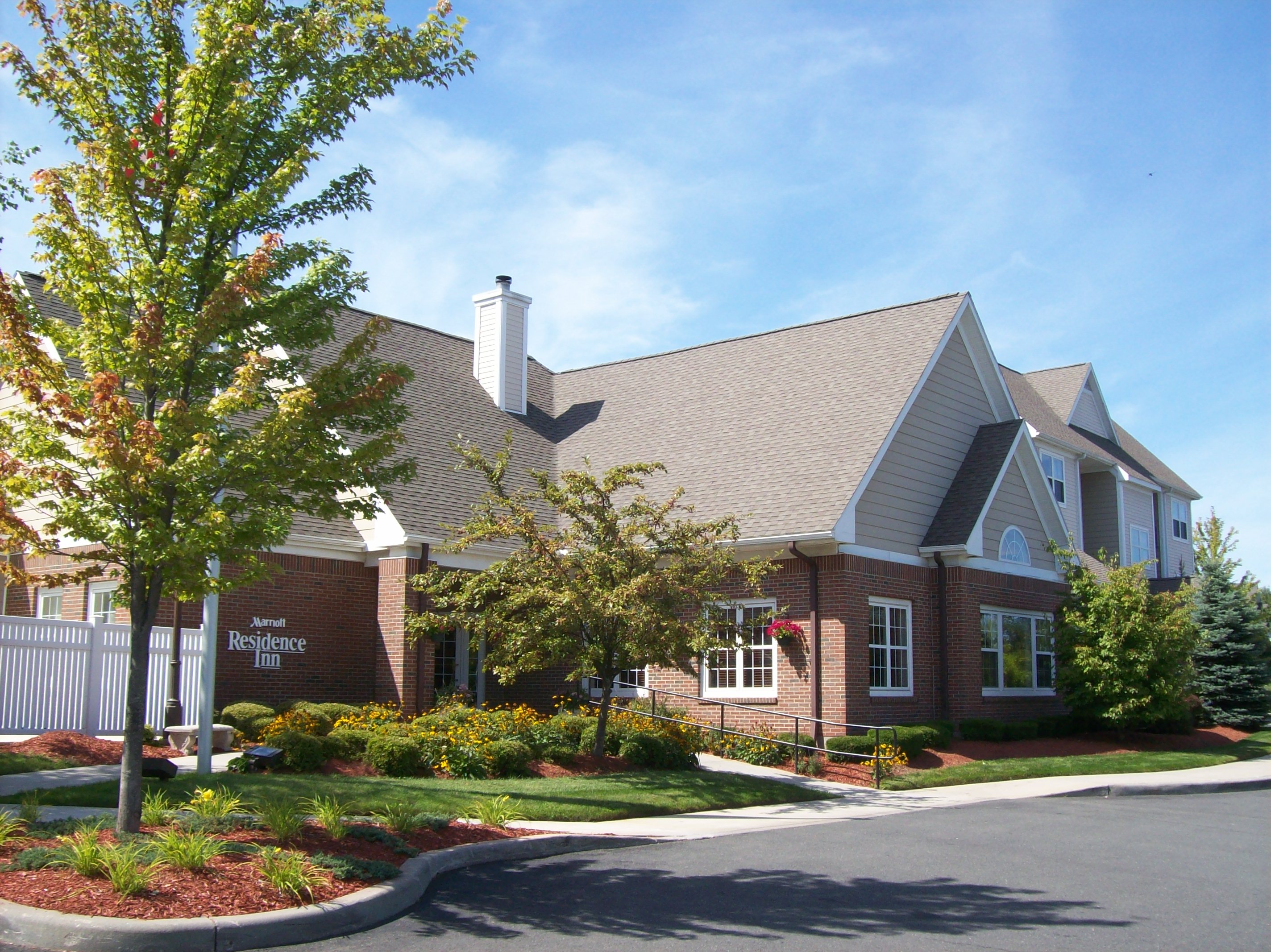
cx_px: 636
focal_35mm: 36
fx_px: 1321
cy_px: 476
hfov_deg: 51.4
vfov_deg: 39.6
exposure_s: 1/313
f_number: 4.8
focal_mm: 6
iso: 80
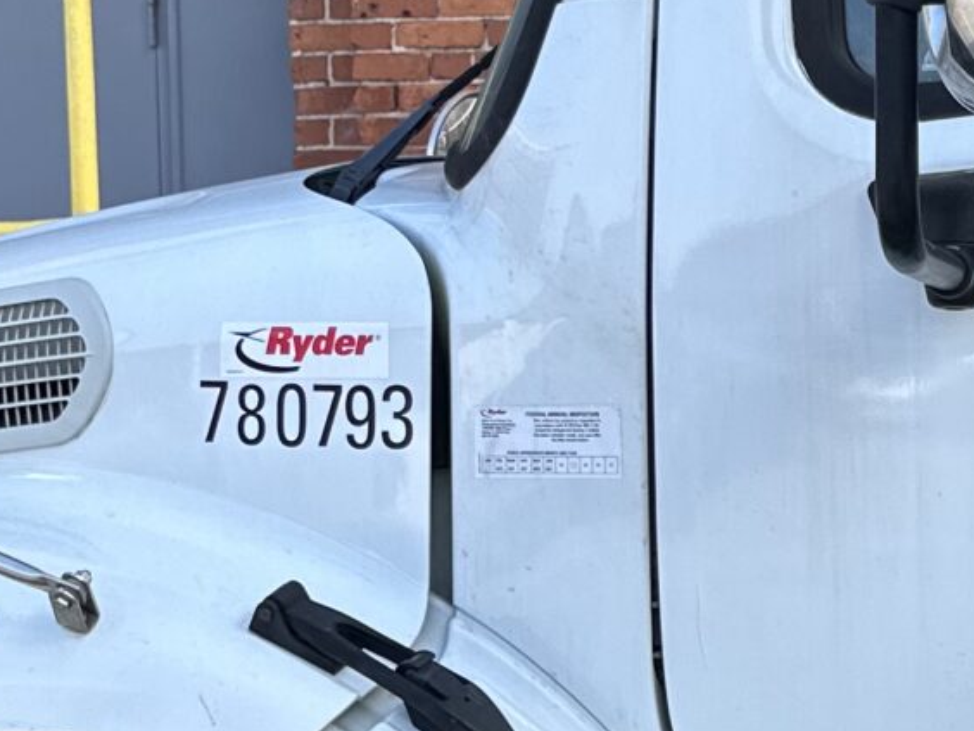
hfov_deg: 17.4
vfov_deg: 13.6
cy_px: 349
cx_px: 1109
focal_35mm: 109
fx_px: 3067
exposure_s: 1/1029
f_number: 1.78
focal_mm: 6.86
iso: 80
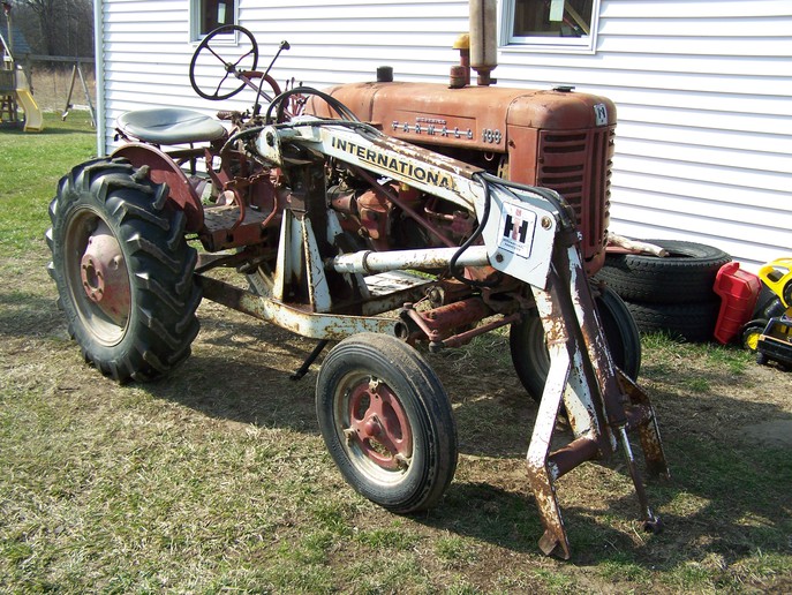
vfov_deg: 37.8
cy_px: 298
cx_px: 396
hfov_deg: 49.0
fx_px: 870
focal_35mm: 38
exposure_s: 1/640
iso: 80
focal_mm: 6.3
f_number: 2.8
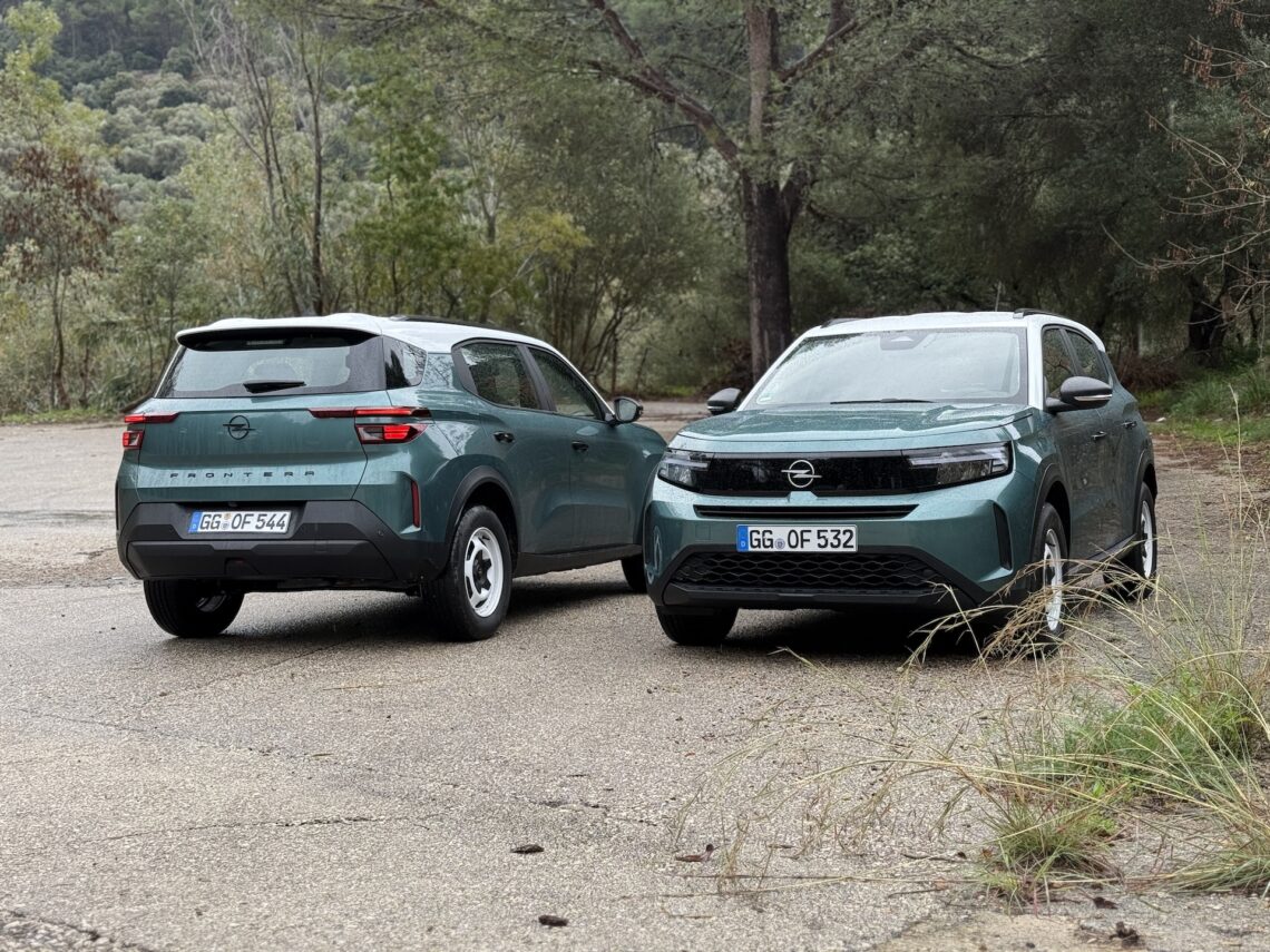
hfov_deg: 39.7
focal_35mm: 48
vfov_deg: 30.3
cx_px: 635
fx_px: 1761
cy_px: 476
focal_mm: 6.76
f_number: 1.78
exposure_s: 1/392
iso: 100
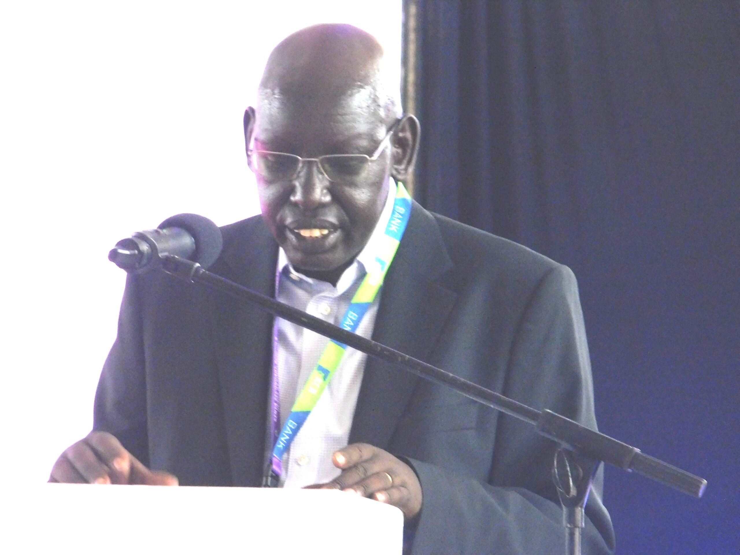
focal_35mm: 577
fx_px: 12335
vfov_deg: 2.6
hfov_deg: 3.4
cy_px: 278
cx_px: 370
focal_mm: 102.5
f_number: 6
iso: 800
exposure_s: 1/15
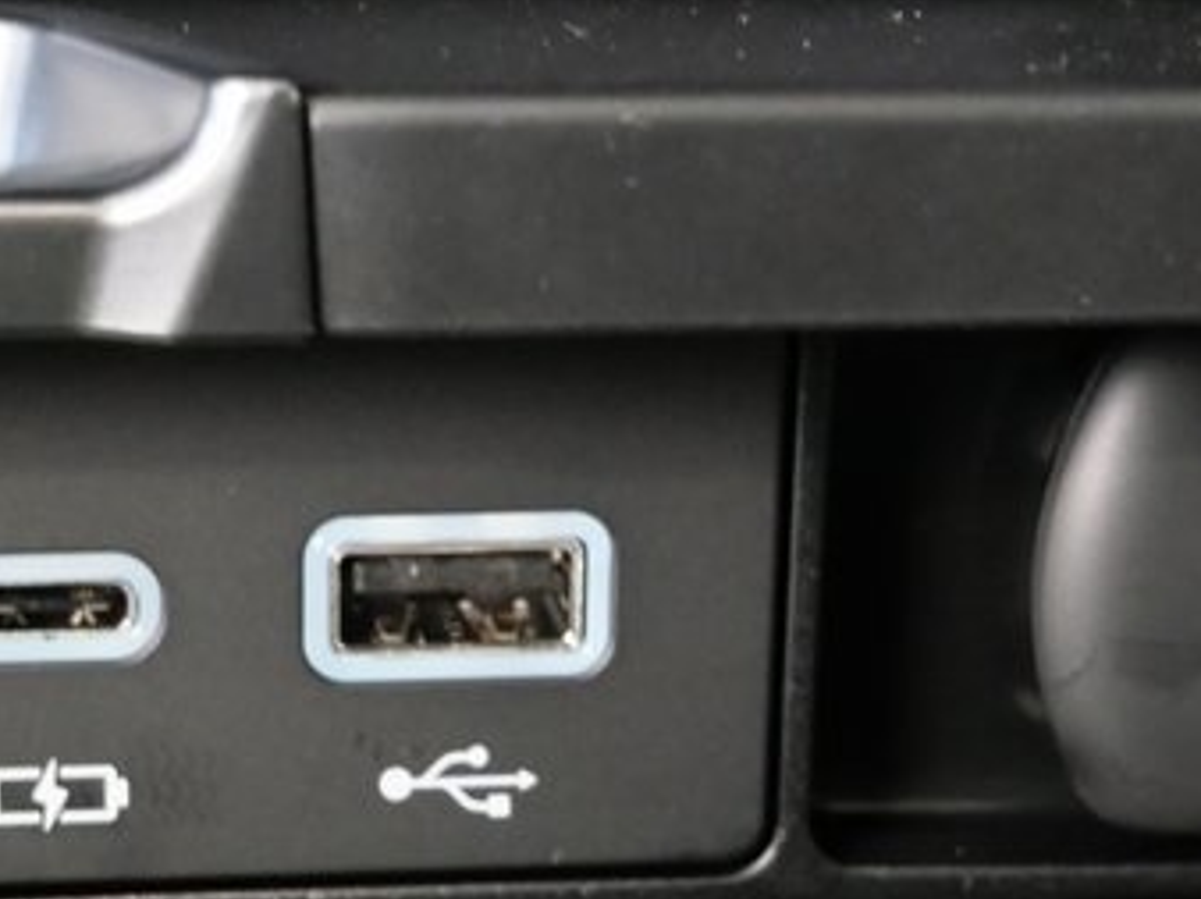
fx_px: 3155
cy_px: 643
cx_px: 274
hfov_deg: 21.3
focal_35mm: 91
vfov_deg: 16.2
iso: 3200
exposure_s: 1/5
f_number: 3.7
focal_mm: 15
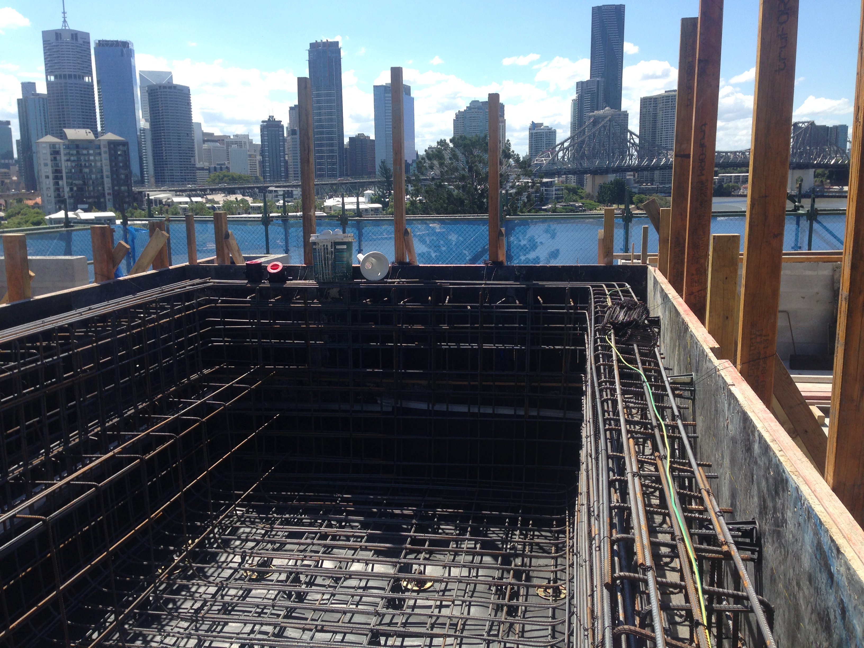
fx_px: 824
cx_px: 432
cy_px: 324
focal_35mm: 33
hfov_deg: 55.4
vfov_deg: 42.9
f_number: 2.4
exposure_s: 1/1205
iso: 50
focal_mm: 4.12
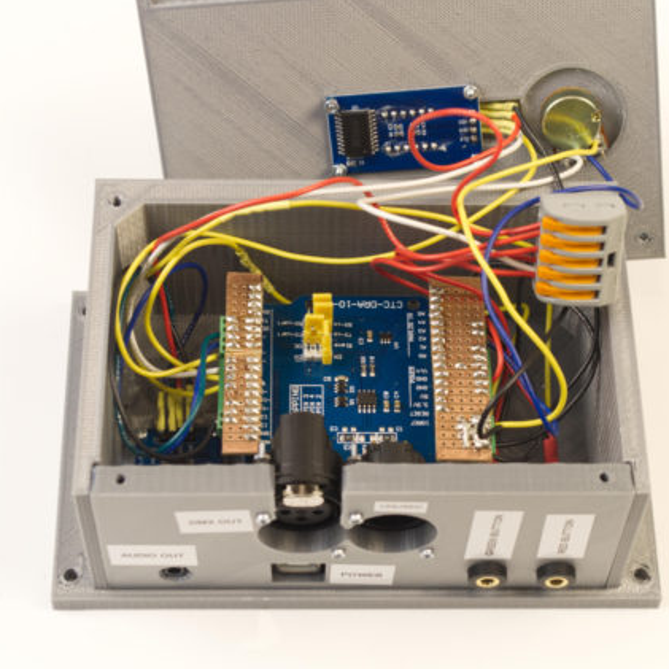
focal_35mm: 89
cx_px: 375
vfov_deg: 19.5
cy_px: 334
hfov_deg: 19.5
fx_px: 1946
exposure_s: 1/30
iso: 400
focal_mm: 46
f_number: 6.3
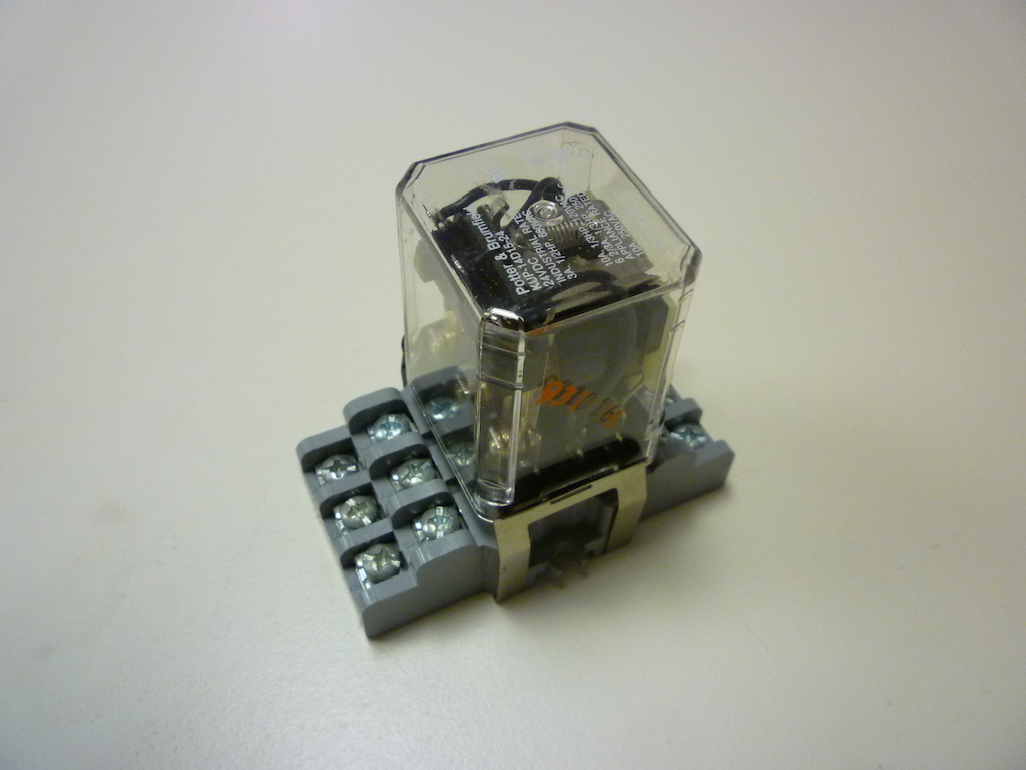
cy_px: 385
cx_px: 513
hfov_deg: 61.7
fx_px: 860
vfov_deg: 48.2
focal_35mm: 29
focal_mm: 5.2
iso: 400
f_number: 3.3
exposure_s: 1/30
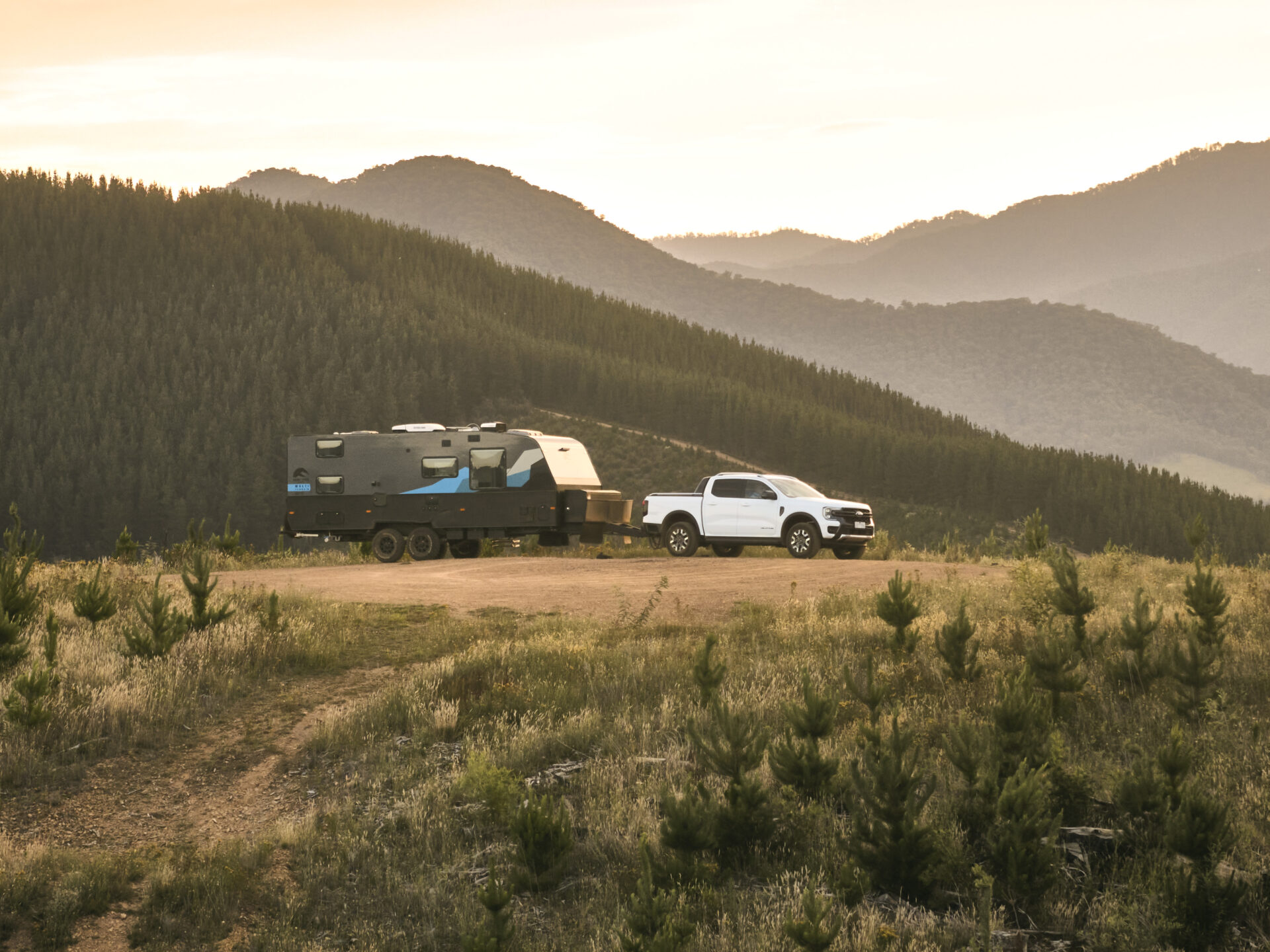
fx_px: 6090
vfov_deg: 8.9
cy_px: 476
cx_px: 635
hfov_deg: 11.9
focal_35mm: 166
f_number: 3.4
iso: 400
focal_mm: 30.71
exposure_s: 1/160
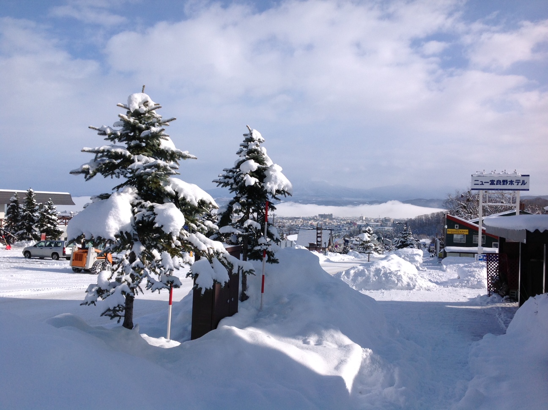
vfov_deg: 40.6
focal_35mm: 35
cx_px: 274
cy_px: 205
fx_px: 553
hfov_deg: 52.7
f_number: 2.4
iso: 50
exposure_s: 1/3367
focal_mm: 4.28
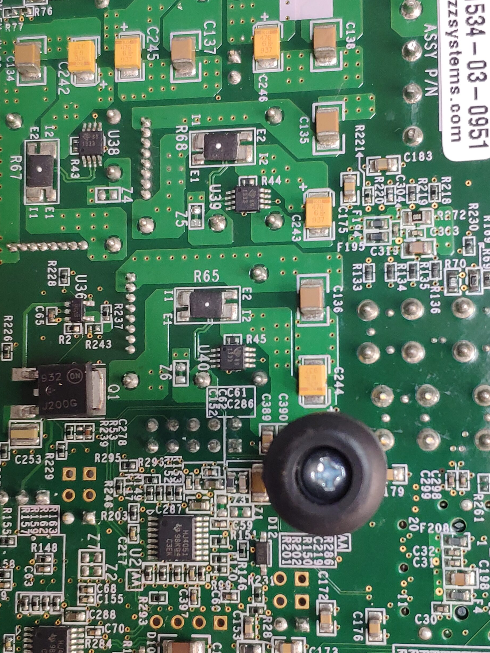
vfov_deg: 76.4
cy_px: 322
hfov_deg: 61.1
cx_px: 247
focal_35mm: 22
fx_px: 415
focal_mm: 4.22
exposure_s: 1/50
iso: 238
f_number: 1.8
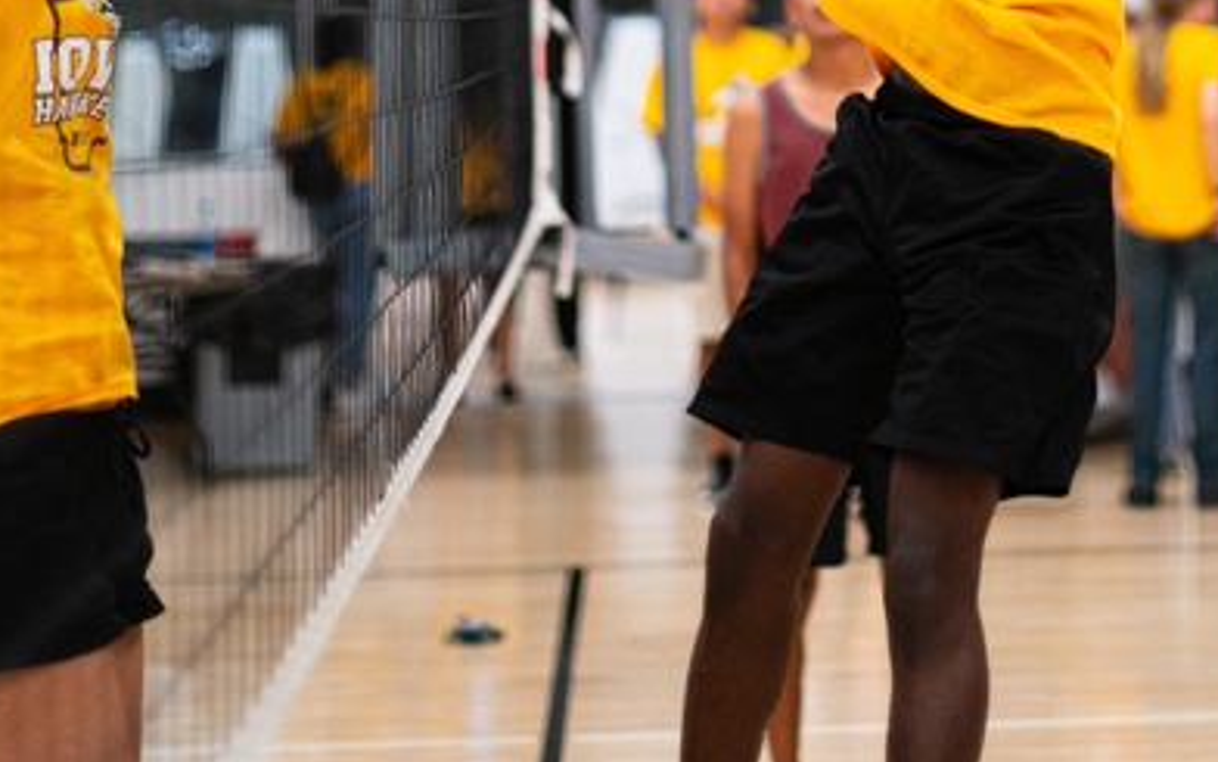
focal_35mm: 133
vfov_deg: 9.6
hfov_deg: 15.6
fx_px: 4415
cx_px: 910
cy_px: -285
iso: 1600
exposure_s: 1/640
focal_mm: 50
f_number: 1.3
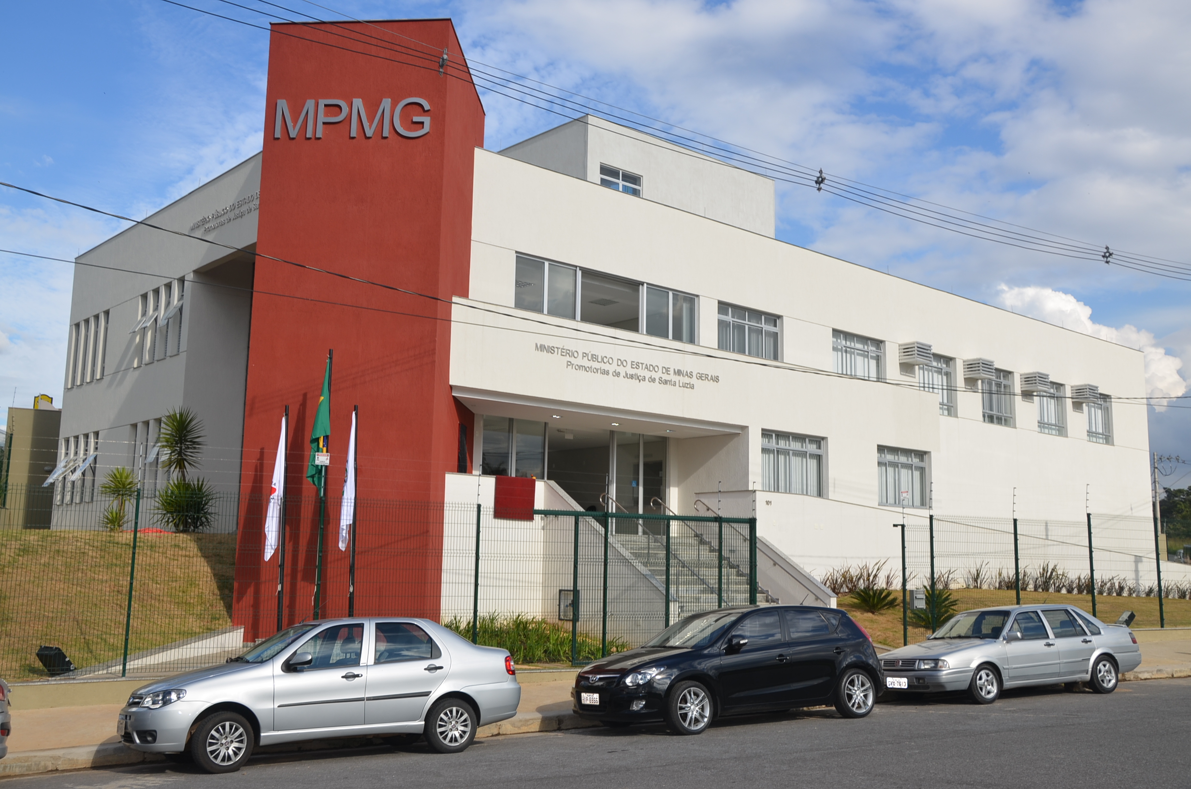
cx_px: 596
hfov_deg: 57.3
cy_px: 394
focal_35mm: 33
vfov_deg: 39.8
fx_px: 1089
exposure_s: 1/250
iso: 100
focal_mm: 22
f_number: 10
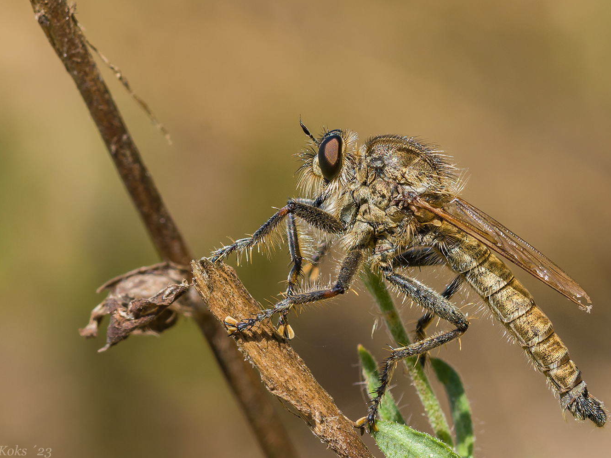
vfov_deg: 6.8
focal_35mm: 217
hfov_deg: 9.1
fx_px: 3831
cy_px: 229
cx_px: 329
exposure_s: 1/400
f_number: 10
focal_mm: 200
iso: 800
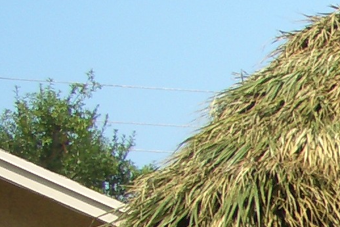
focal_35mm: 180
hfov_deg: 10.2
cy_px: 416
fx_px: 1699
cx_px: 764
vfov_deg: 7.4
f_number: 4.3
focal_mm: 5.8
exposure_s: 1/400
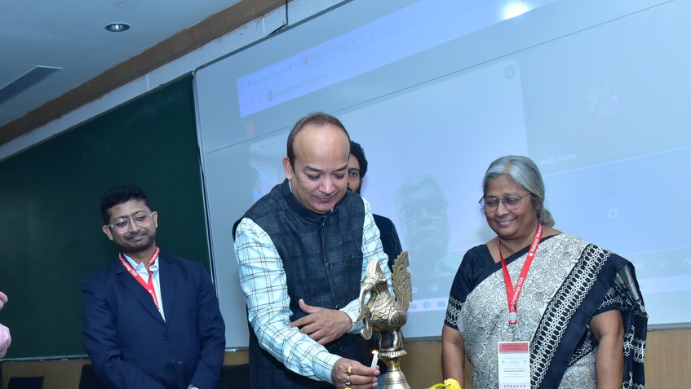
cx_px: 326
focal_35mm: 46
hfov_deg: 44.5
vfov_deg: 25.7
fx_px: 843
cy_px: 293
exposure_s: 1/200
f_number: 9
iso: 1600
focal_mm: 31
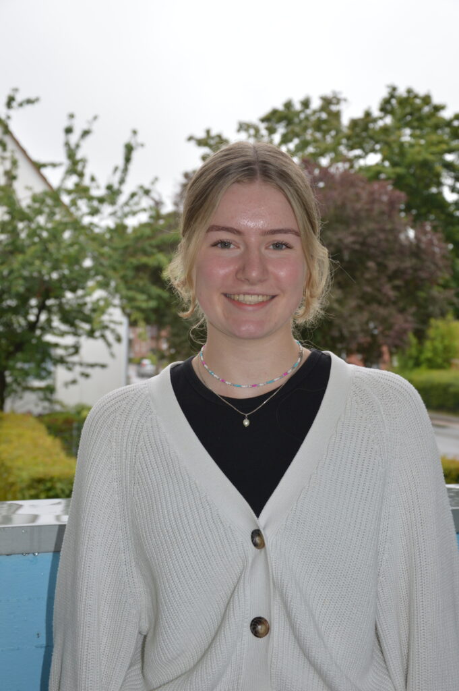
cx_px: 230
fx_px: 1006
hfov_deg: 25.7
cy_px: 346
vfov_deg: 37.9
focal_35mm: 52
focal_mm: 35
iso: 100
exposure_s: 1/160
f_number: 4.5
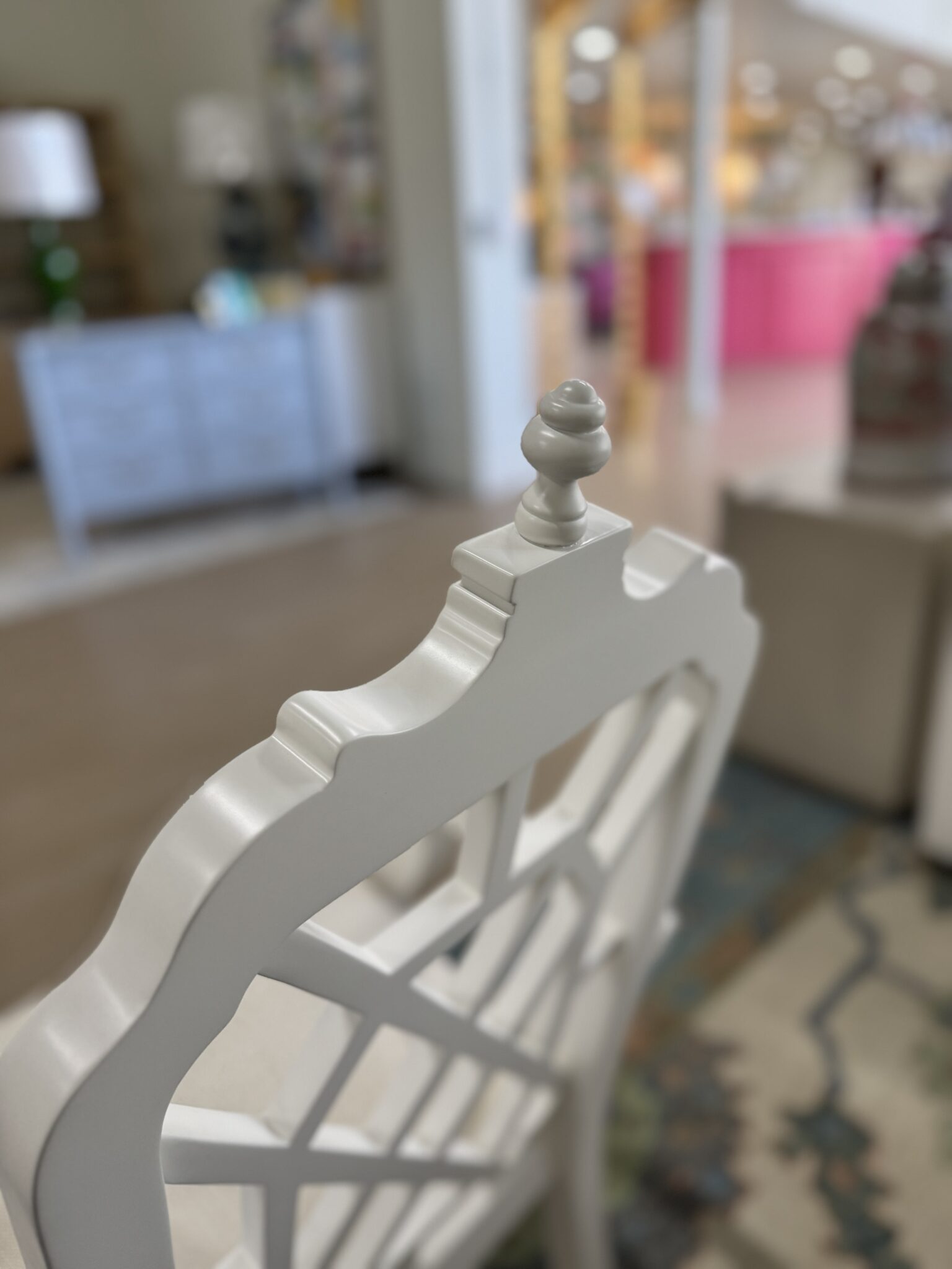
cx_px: 476
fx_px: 880
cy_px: 634
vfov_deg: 71.6
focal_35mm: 24
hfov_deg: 56.8
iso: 160
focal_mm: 6.76
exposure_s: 1/120
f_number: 1.78
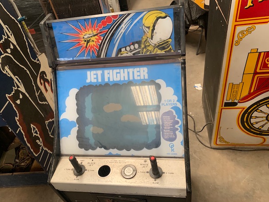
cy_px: 98
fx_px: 210
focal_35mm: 27
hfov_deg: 65.3
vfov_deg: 51.3
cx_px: 130
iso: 400
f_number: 1.8
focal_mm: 4.25
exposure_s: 1/55
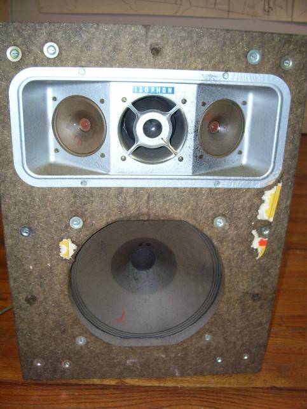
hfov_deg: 41.8
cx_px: 154
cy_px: 204
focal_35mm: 34
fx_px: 402
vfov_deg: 54.0
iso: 125
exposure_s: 1/60
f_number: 2.7
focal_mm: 5.6
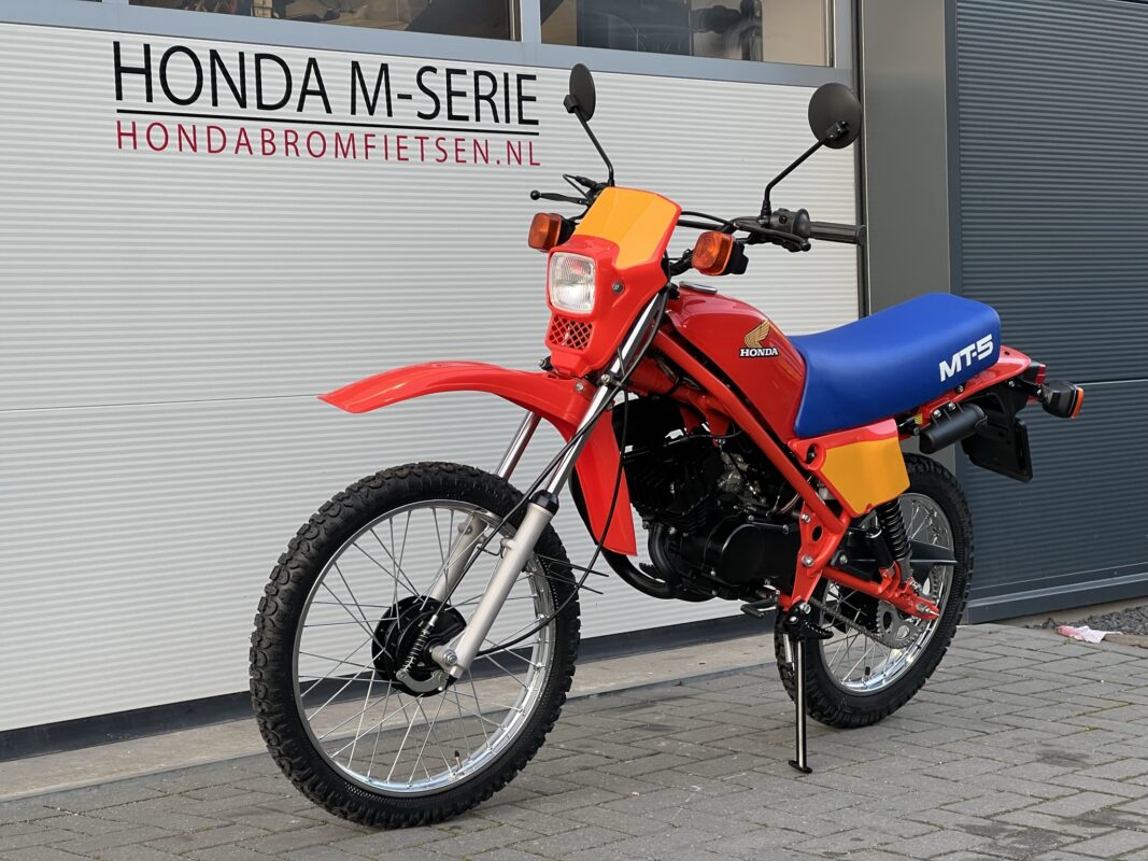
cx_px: 574
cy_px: 430
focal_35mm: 77
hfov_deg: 25.3
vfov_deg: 19.1
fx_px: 2553
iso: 125
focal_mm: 9
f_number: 2.8
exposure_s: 1/100
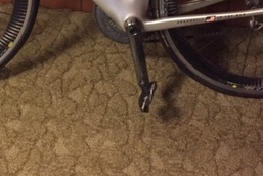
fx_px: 549
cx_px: 86
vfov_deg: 17.4
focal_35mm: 75
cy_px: -34
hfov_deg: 26.8
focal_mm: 4.15
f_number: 2.2
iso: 400
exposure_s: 1/15
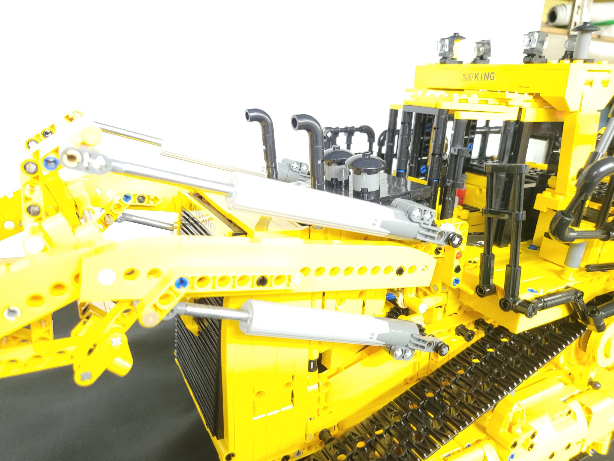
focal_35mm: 26
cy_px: 230
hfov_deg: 67.3
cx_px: 307
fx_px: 461
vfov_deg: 53.1
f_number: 1.8
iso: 500
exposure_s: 1/40
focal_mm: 5
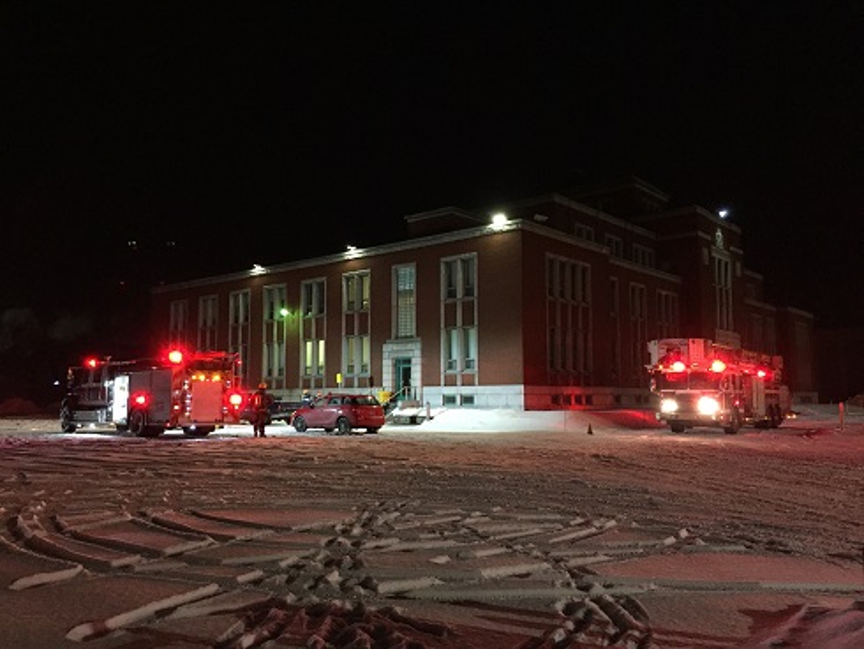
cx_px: 432
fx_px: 724
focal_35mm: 29
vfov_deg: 48.3
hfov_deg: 61.6
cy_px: 324
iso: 250
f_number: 2.2
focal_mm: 4.15
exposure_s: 1/20
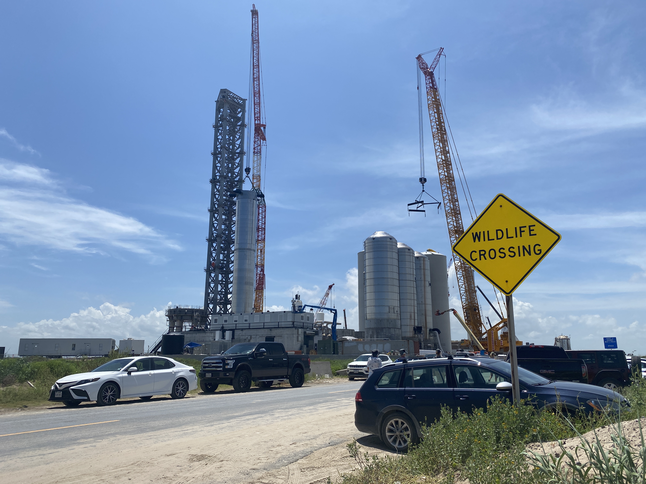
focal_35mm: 26
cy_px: 242
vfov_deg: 53.1
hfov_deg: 67.3
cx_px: 323
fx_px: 485
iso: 32
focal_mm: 4.25
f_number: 1.8
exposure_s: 1/5495
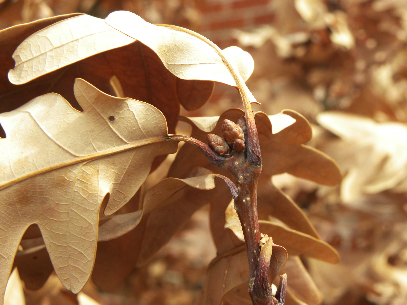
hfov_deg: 33.2
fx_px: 682
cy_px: 152
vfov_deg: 25.2
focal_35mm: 58
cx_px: 204
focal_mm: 10.3
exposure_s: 1/147
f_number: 4.5
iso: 64
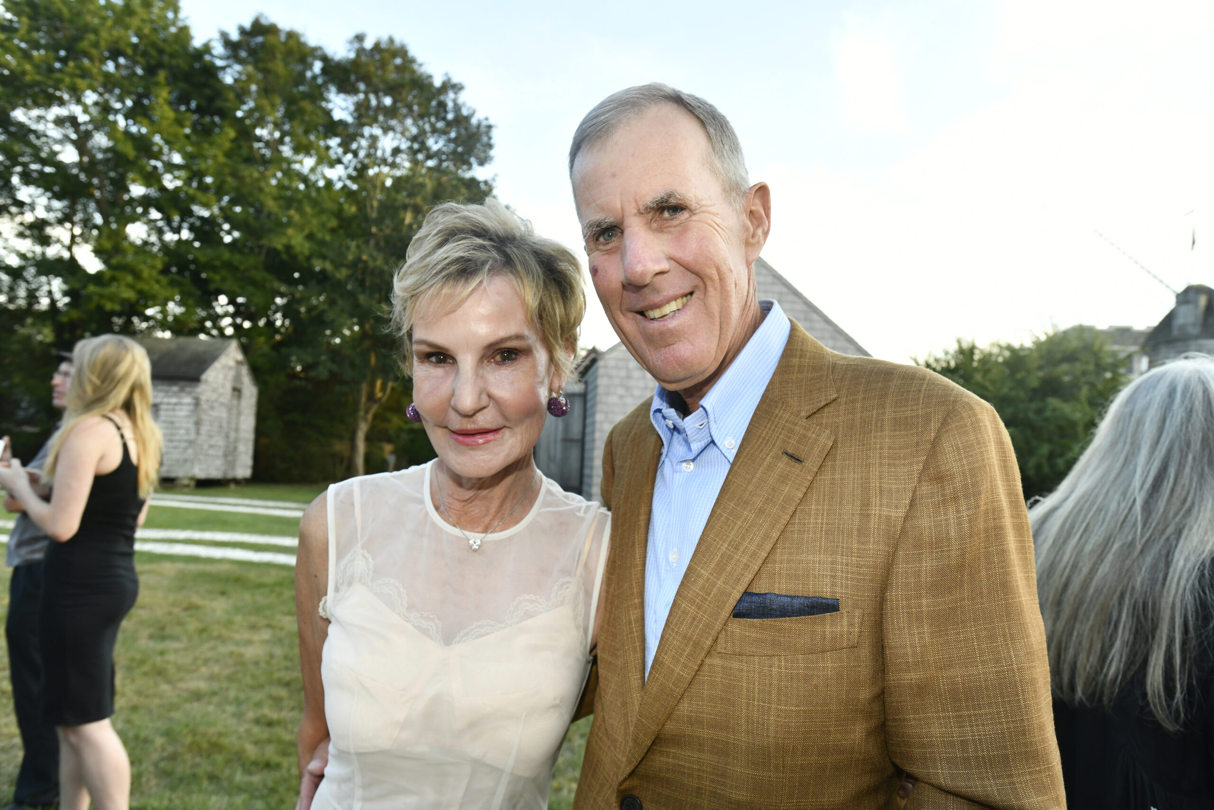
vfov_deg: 53.1
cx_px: 607
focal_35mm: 24
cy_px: 405
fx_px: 809
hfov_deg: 73.7
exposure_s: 1/200
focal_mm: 24
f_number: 7.1
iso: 800
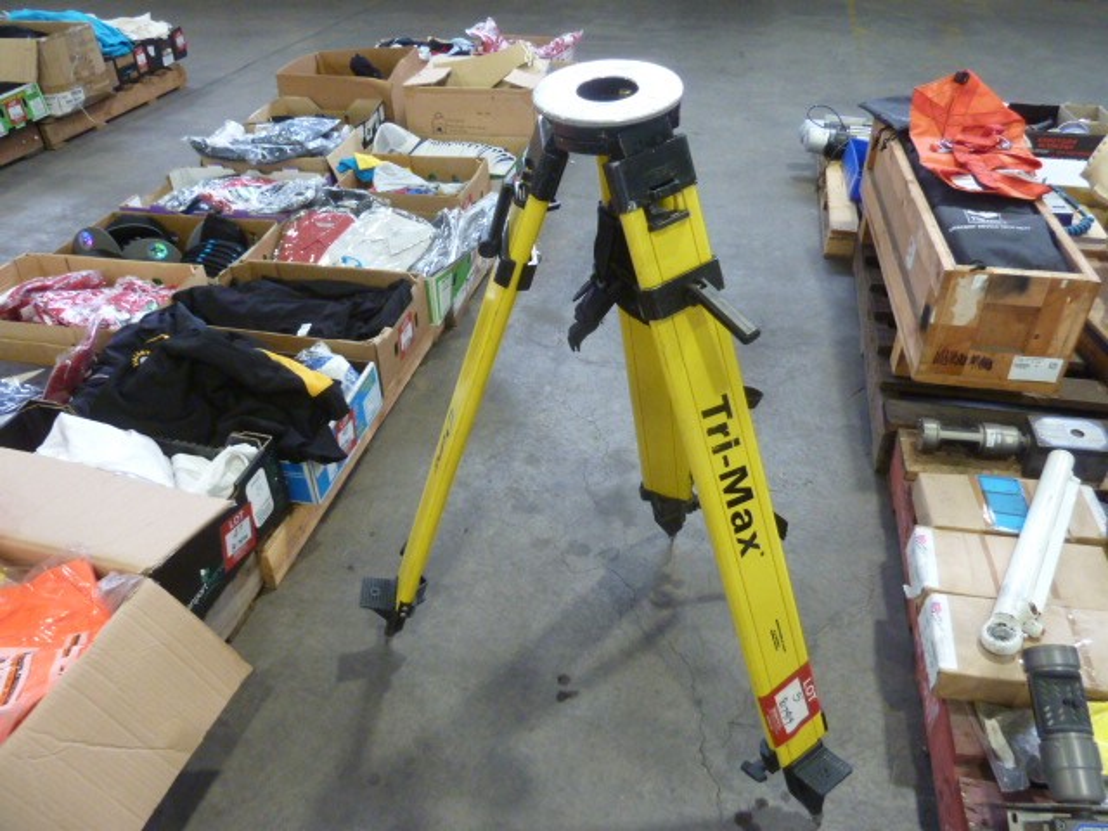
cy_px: 416
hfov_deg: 69.4
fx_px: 800
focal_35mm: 25
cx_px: 554
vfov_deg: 54.9
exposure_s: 1/20
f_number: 3.3
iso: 400
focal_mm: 4.1
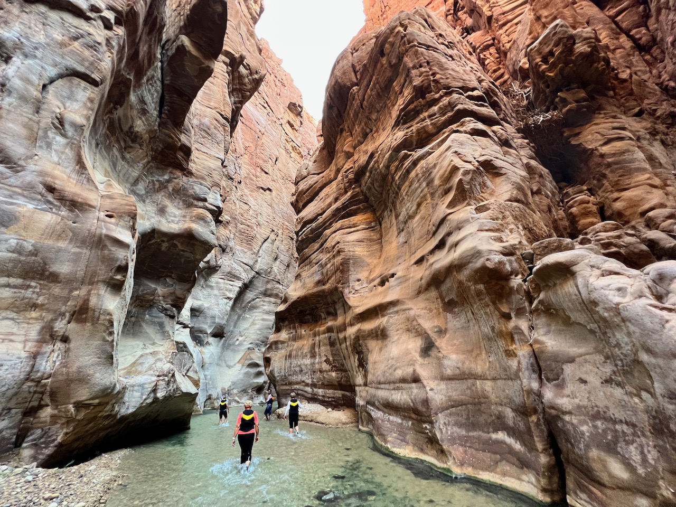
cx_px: 338
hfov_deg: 106.2
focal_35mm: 13
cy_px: 254
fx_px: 254
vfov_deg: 89.9
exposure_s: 1/99
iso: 160
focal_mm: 1.57
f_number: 1.8
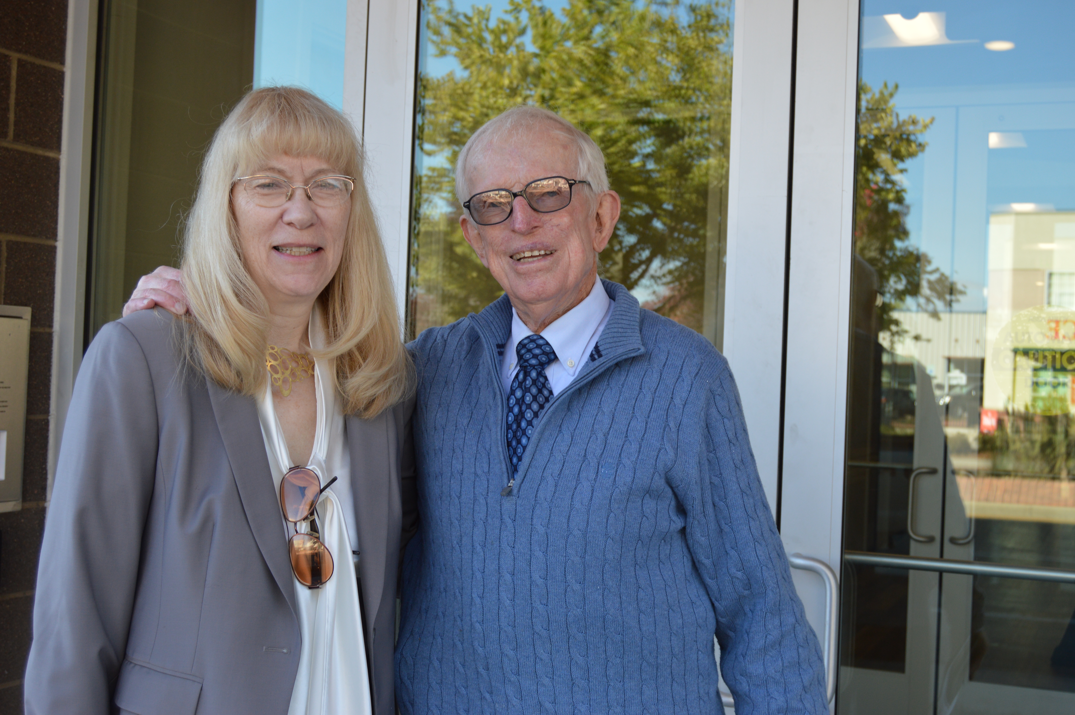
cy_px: 358
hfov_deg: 43.6
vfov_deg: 29.8
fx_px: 1343
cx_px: 538
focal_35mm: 45
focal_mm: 30
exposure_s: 1/125
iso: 250
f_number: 5.6
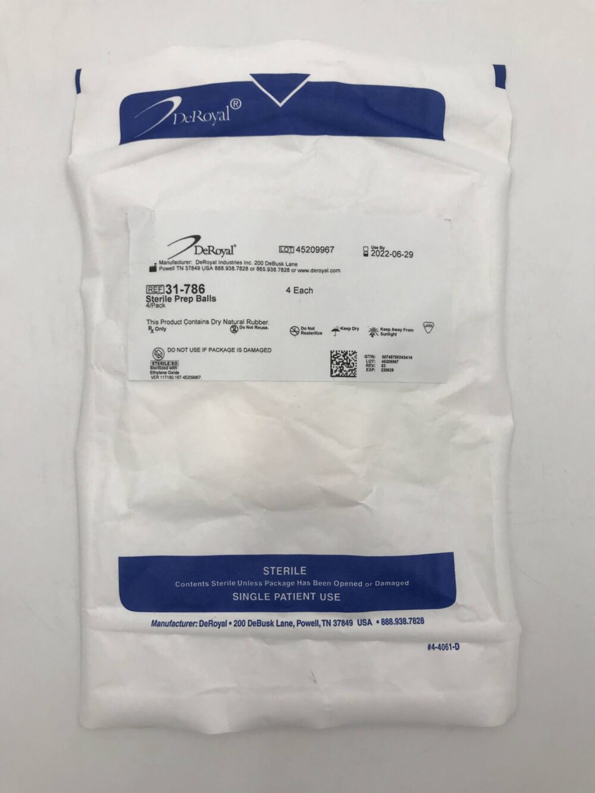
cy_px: 396
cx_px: 298
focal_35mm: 28
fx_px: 642
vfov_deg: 63.4
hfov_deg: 49.8
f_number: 1.8
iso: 20
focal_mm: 3.99
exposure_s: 1/159
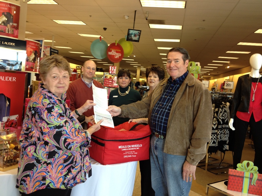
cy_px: 98
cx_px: 131
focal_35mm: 35
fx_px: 265
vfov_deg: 40.7
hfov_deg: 52.6
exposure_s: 1/30
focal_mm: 4.28
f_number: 2.4
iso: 64
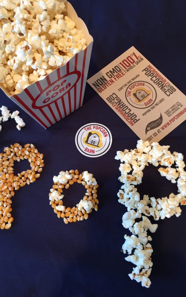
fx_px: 251
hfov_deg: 40.6
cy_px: 148
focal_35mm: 31
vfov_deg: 61.2
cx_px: 86
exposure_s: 1/30
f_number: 2.2
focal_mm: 4.15
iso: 40
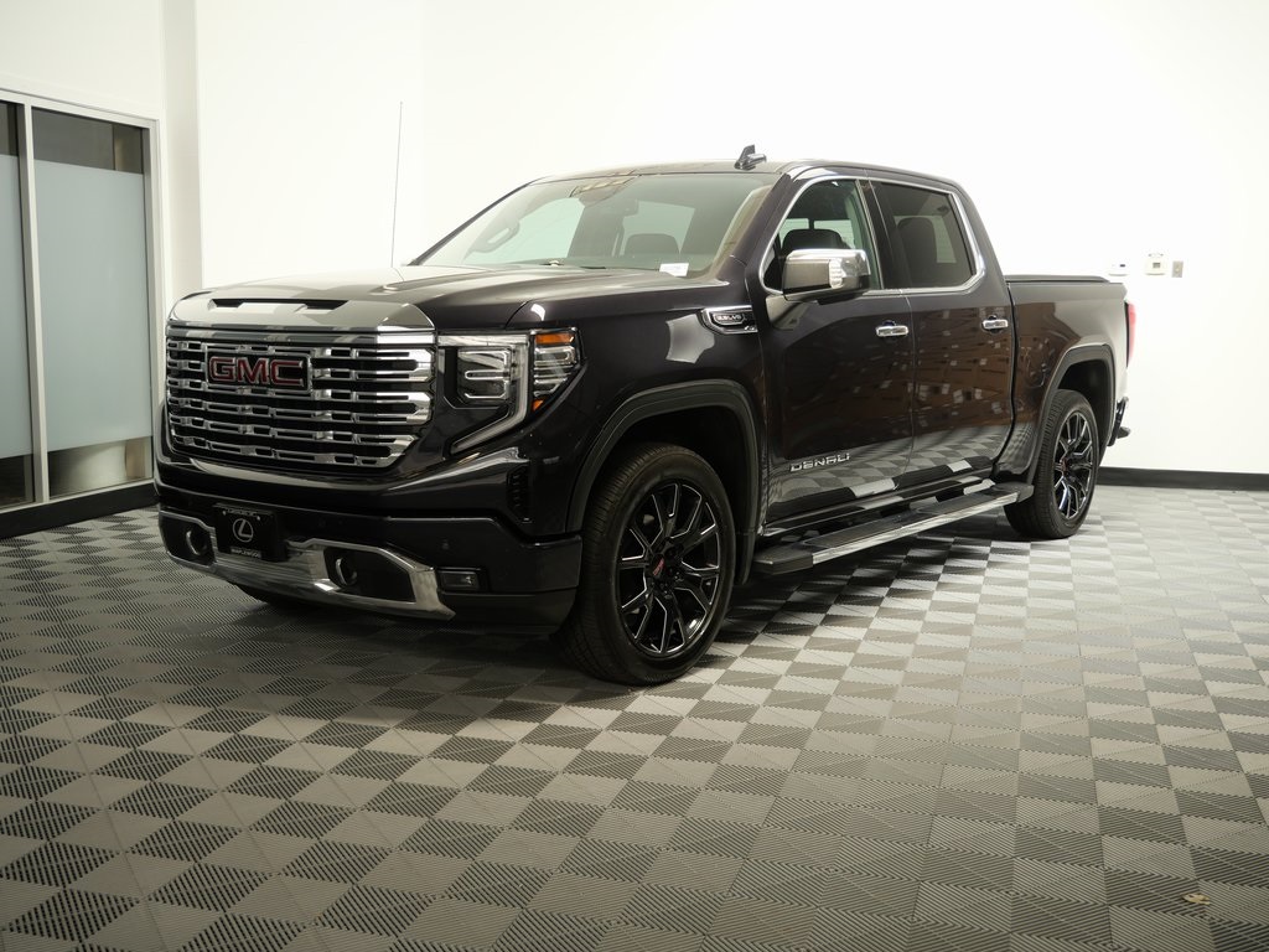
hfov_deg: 51.4
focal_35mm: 36
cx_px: 634
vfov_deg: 39.7
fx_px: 1320
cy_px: 476
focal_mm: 18
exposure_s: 1/200
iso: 250
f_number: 4
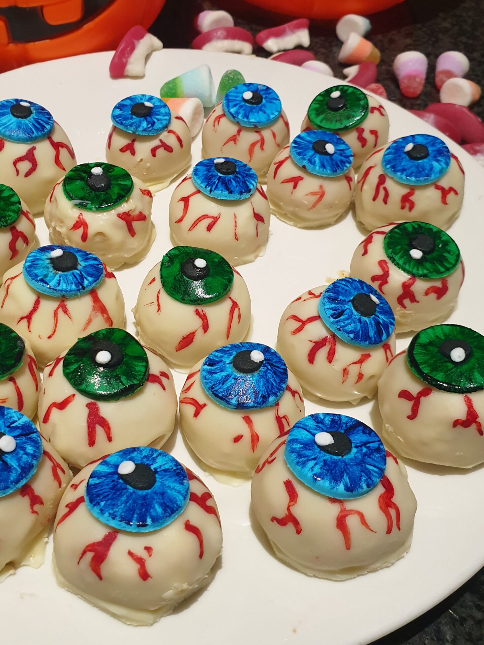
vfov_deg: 53.7
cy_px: 272
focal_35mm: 34
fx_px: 634
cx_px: 211
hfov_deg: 41.7
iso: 320
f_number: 2.4
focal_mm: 4.3
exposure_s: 1/60
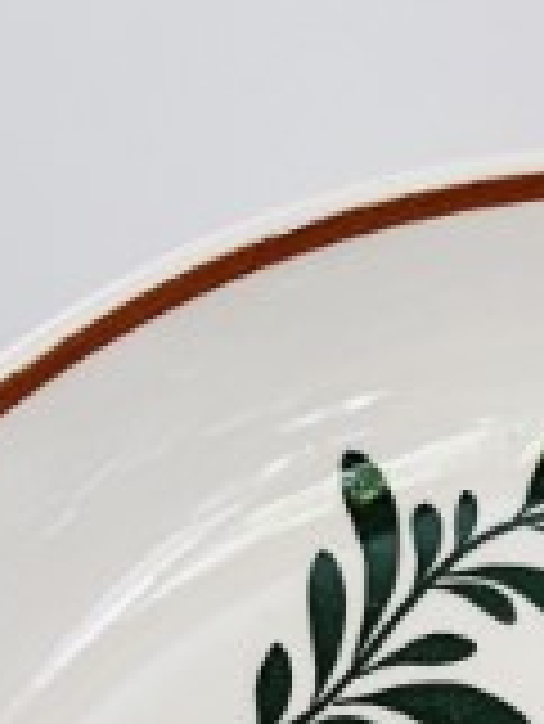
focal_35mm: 124
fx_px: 2595
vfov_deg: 12.8
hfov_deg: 11.7
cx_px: 665
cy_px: 1641
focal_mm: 5.1
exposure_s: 1/93
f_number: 1.6
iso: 125
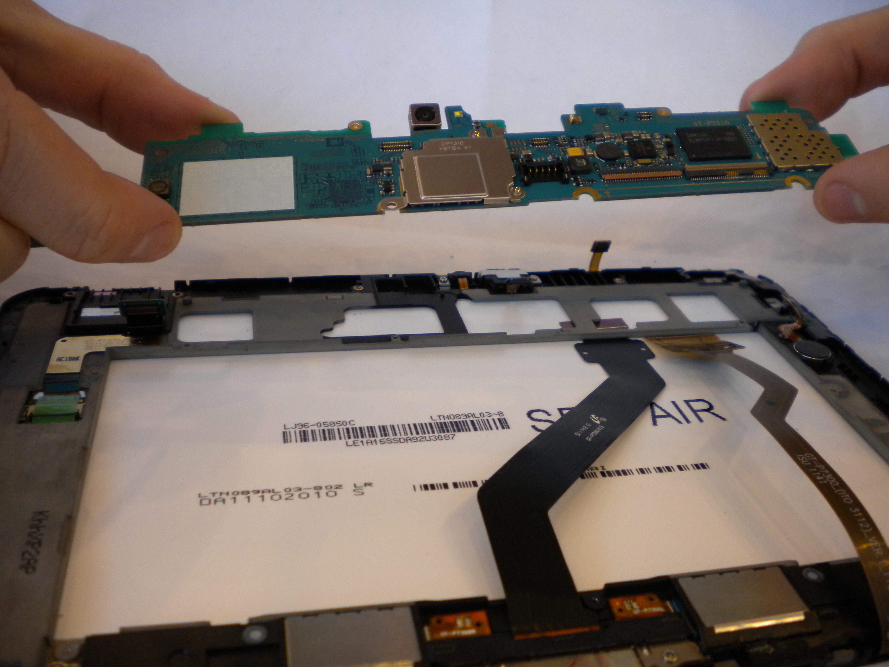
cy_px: 334
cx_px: 444
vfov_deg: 40.7
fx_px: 899
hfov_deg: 52.6
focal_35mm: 35
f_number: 3.1
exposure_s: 1/62
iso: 216
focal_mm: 6.3
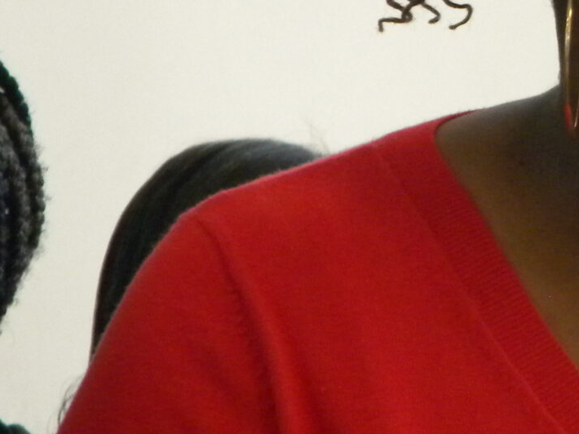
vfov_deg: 2.8
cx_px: 820
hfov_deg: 3.7
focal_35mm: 528
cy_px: -7
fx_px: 8829
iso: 400
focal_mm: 33.1
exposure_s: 1/51
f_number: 5.2
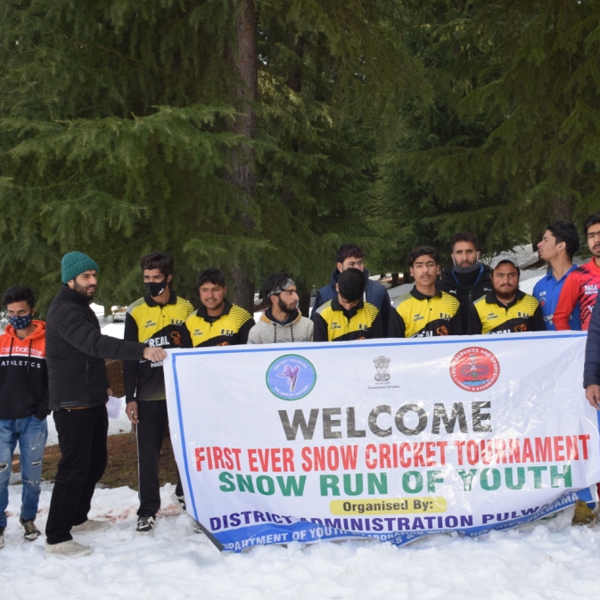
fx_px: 876
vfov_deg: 37.8
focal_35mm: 45
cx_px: 406
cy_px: 300
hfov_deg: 37.4
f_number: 6.3
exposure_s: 1/160
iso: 100
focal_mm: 23
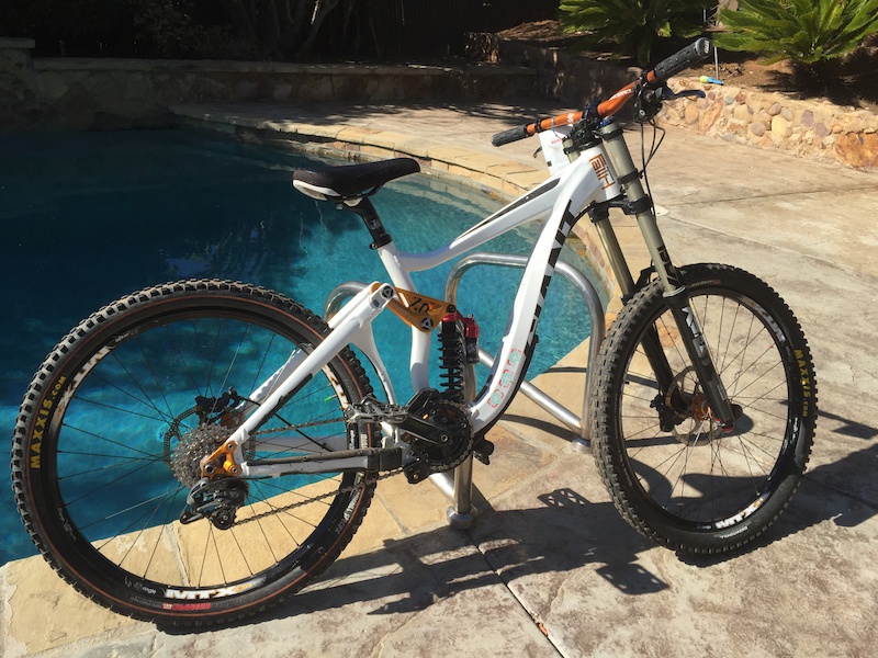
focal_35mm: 29
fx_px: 736
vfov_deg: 48.2
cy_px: 329
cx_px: 439
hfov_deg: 61.7
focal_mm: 4.15
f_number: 2.2
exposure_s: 1/2326
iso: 32
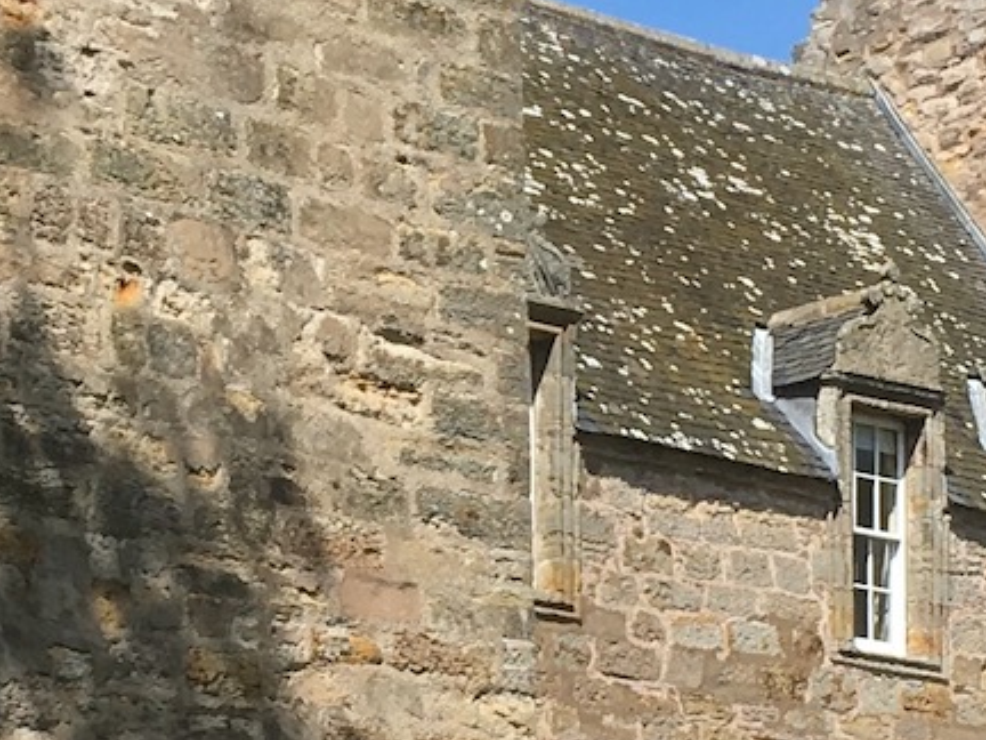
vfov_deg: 9.2
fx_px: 4586
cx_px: 386
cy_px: 354
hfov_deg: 12.3
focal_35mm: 161
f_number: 2.2
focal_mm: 4.15
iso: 25
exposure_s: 1/1183
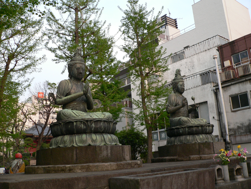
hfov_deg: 51.4
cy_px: 94
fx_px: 261
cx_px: 126
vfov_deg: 39.7
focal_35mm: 36
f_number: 2.8
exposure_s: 1/60
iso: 150
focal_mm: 6
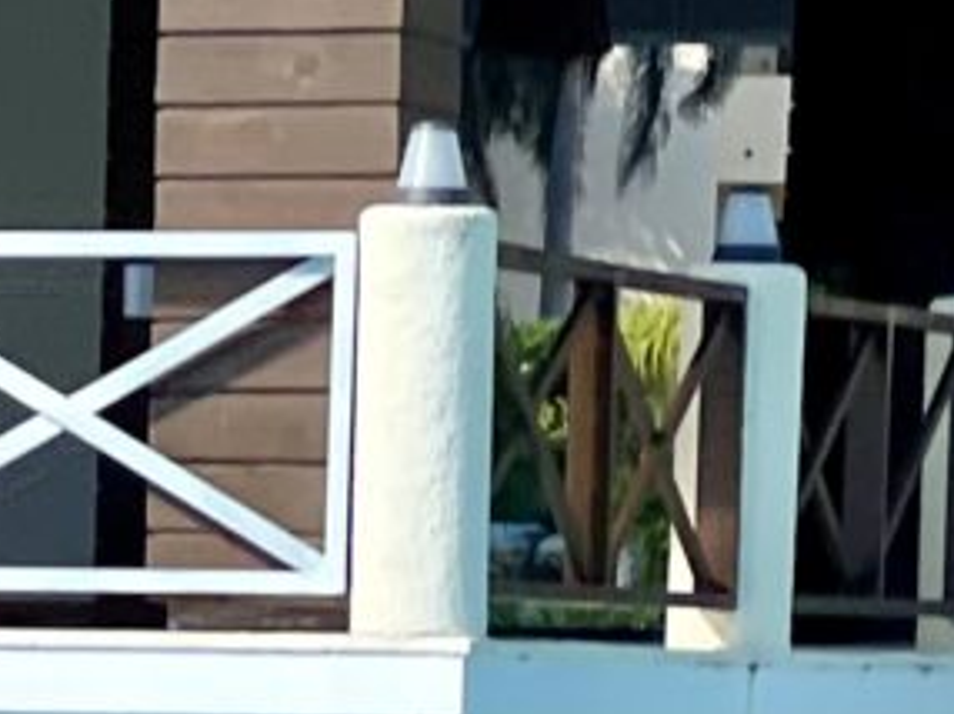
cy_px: 1583
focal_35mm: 404
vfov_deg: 3.6
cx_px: -274
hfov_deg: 4.9
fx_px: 11125
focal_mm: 9
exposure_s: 1/490
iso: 32
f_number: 2.8
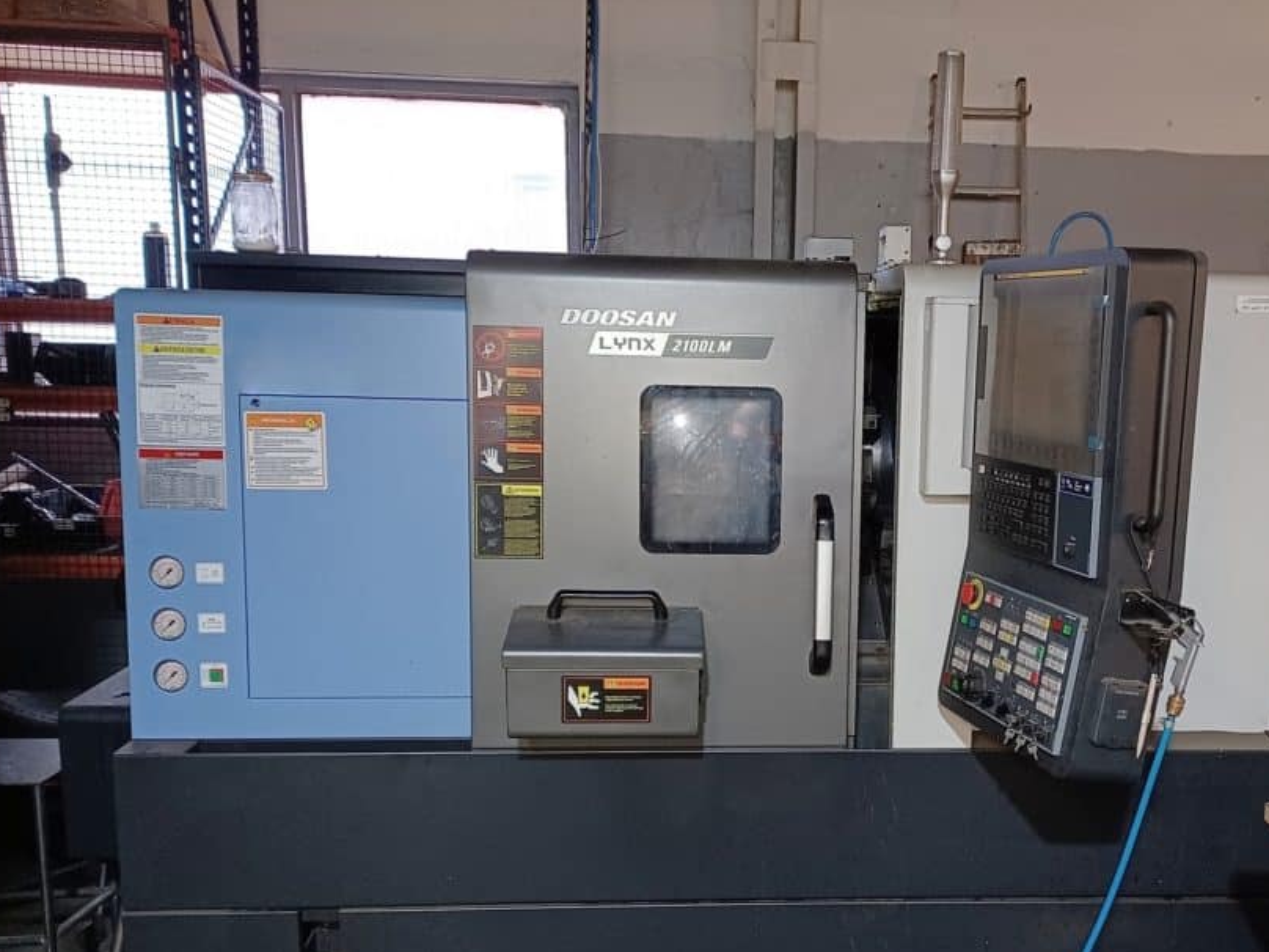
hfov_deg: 54.5
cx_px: 820
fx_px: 1210
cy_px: 547
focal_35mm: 33
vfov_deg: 42.8
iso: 320
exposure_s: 1/33.3
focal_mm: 4.6
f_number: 1.8
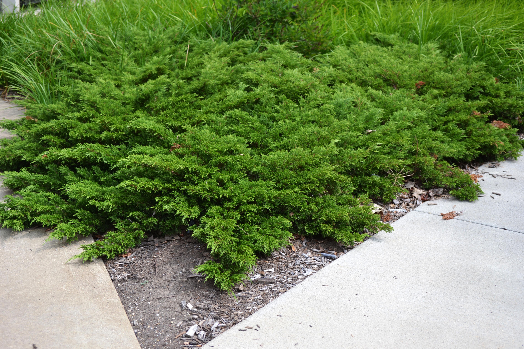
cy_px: 174
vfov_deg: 16.6
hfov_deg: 24.6
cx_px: 262
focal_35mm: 82
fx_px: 1201
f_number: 5.6
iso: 100
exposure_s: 1/125
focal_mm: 55
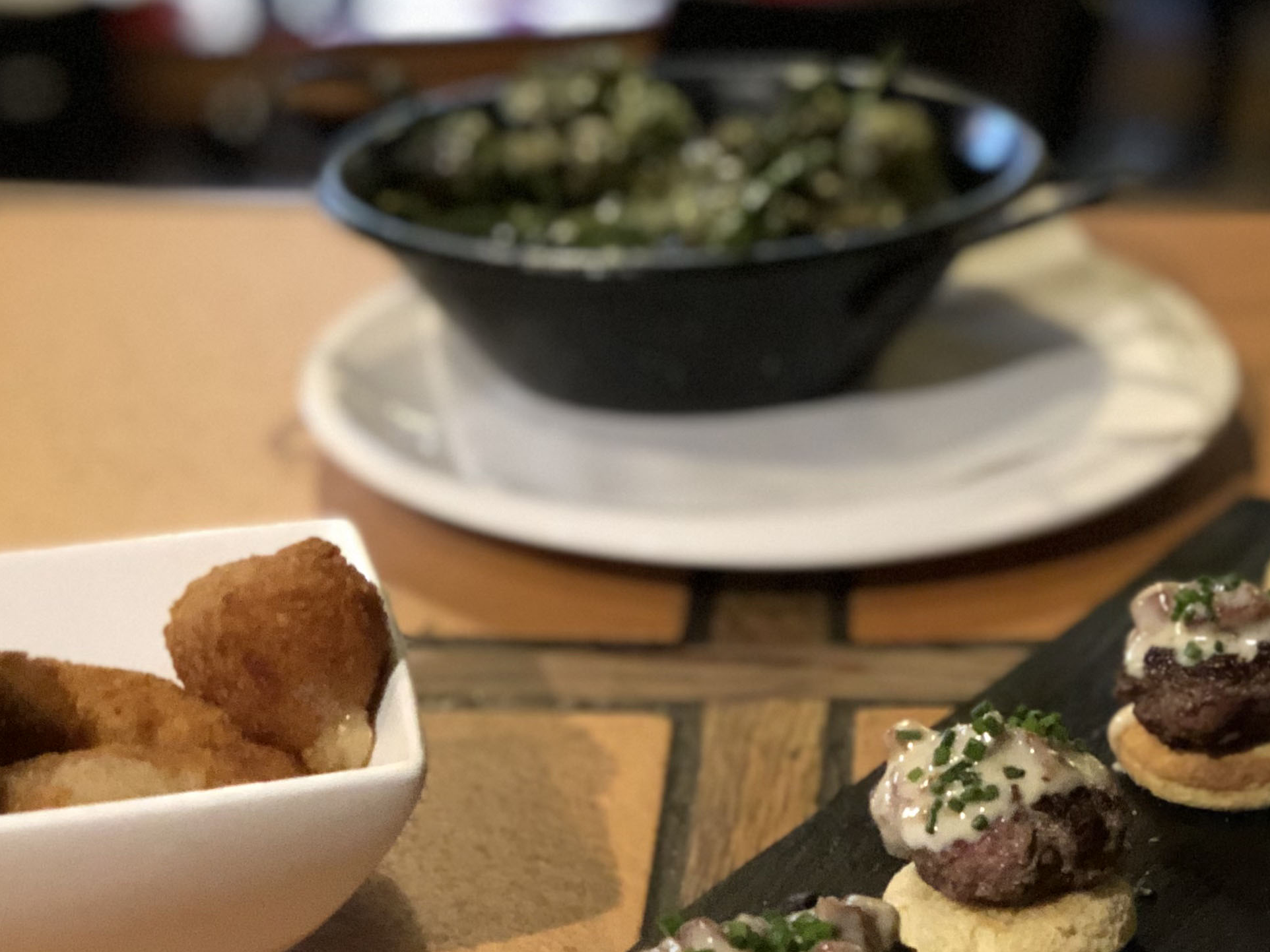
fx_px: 3999
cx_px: 1002
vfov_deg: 13.6
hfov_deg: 17.9
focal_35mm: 109
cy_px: 478
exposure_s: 1/8
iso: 200
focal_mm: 6
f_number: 2.4
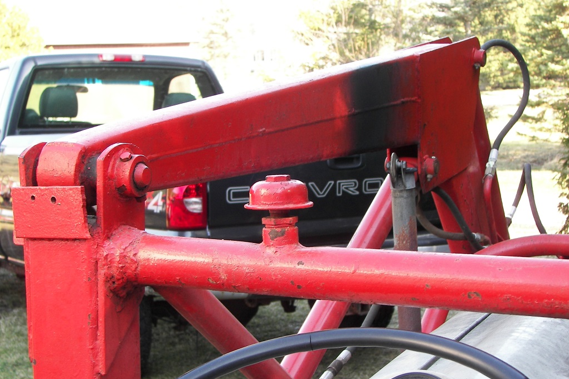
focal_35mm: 72
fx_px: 1138
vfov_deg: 18.9
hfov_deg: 28.1
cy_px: 211
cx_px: 285
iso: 50
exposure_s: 1/40
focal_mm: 11.4
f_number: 2.8
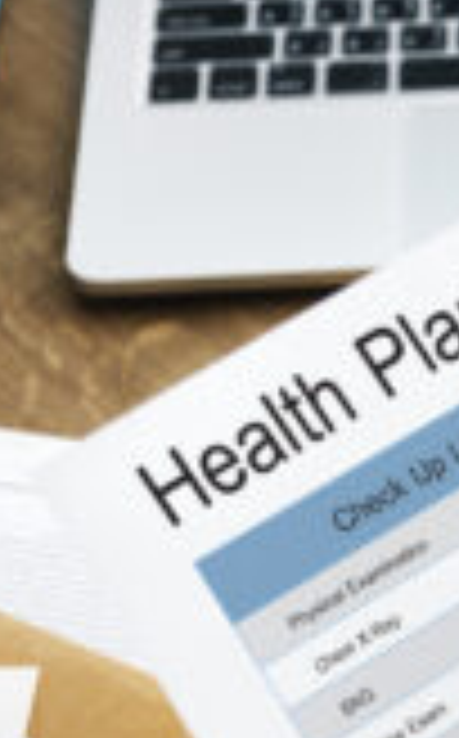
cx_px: 950
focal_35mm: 224
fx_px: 4499
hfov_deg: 5.7
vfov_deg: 9.4
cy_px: 513
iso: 200
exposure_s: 1/80
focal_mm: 75
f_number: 4
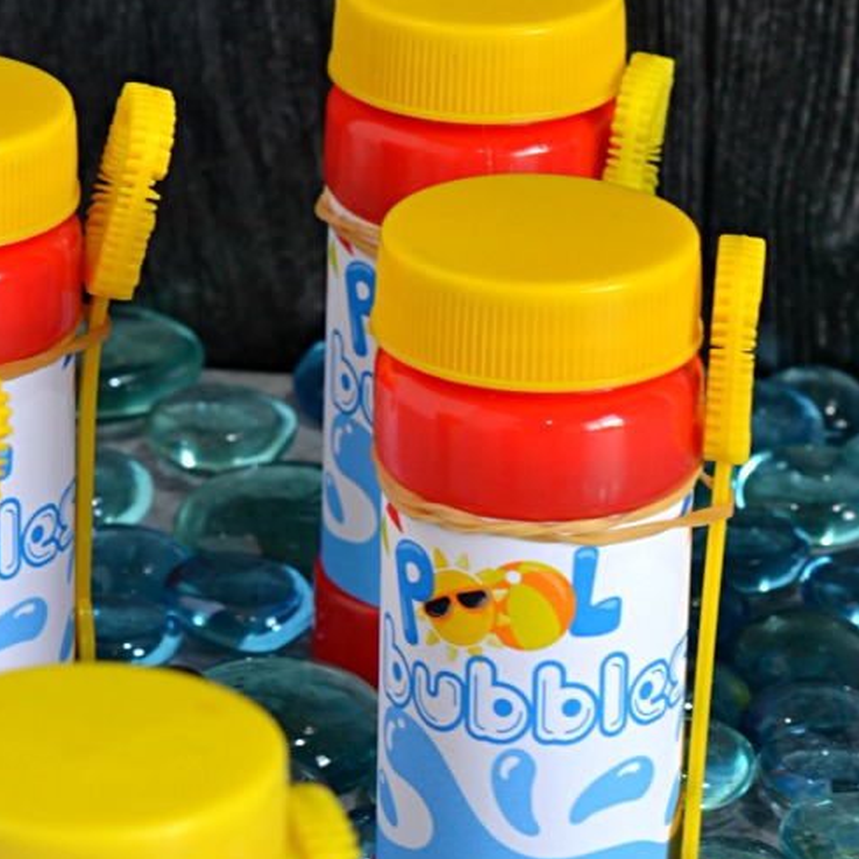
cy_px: 784
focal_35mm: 156
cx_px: 524
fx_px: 4380
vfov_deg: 11.1
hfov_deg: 11.2
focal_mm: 50
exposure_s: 1/2.5
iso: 100
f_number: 10
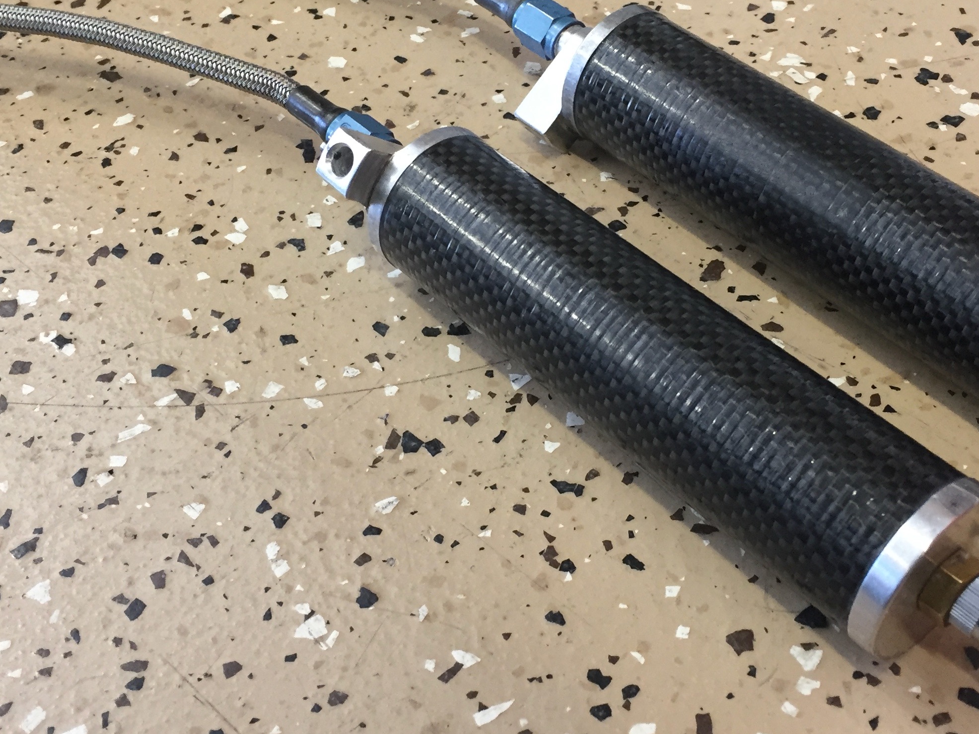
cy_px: 319
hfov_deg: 39.7
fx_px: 1358
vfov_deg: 30.2
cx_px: 492
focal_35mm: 48
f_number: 2.2
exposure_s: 1/30
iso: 125
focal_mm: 4.15
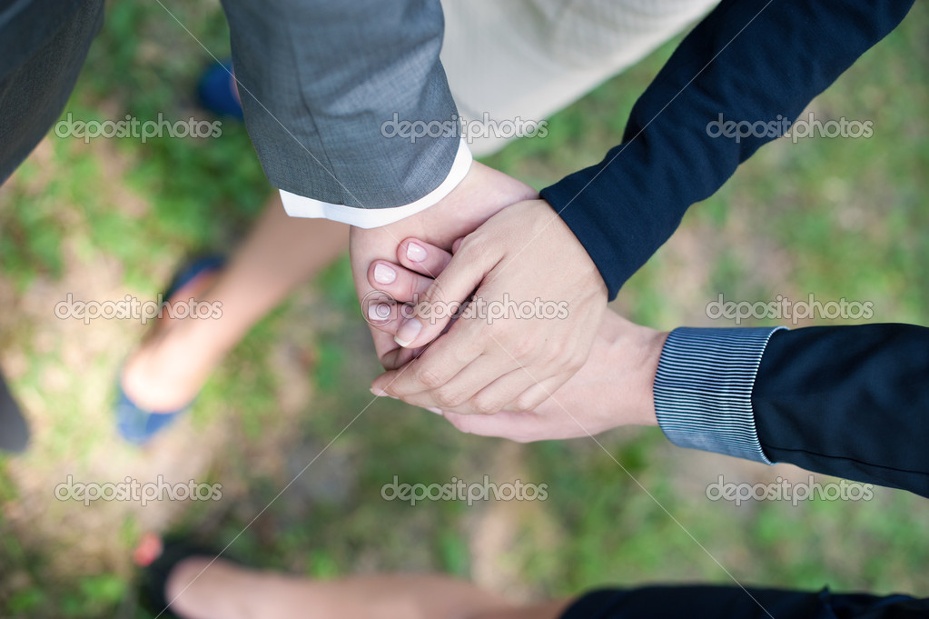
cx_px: 464
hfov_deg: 39.6
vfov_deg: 27.0
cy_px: 310
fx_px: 1290
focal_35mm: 50
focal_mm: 50
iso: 200
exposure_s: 1/320
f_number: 2.5
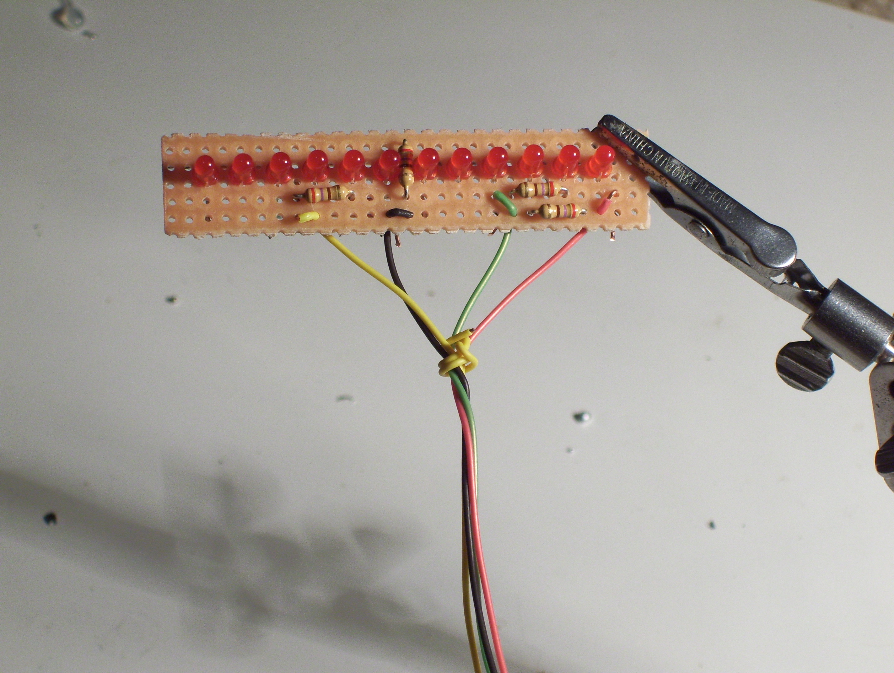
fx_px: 2793
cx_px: 447
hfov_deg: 18.2
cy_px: 336
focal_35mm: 108
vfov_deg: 13.7
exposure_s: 1/20
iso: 160
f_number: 4.6
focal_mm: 18
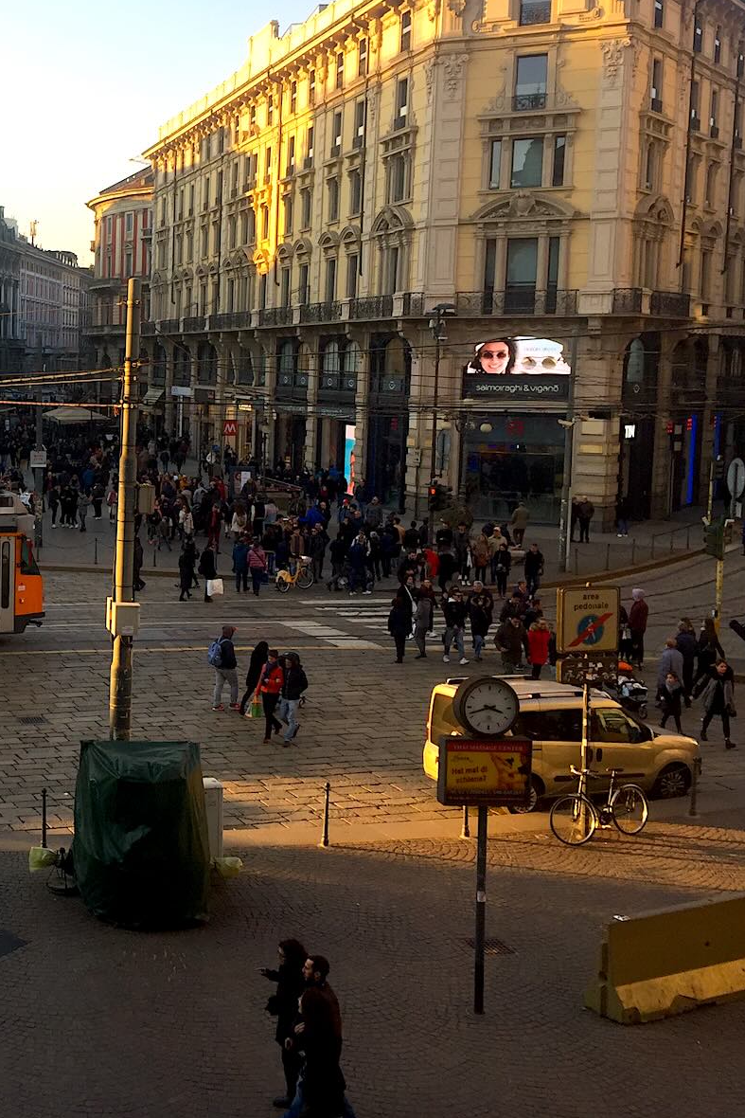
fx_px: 1427
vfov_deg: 42.7
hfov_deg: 27.0
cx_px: -61
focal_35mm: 46
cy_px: 494
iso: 32
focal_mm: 4.15
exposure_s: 1/425
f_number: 2.2
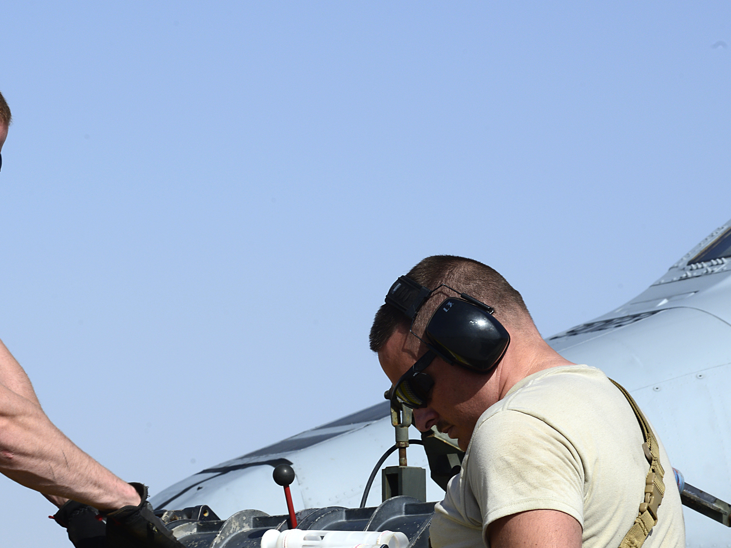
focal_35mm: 252
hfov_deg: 7.8
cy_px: 389
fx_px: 5322
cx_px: 150
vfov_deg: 5.9
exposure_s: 1/200
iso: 200
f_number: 16
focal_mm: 145
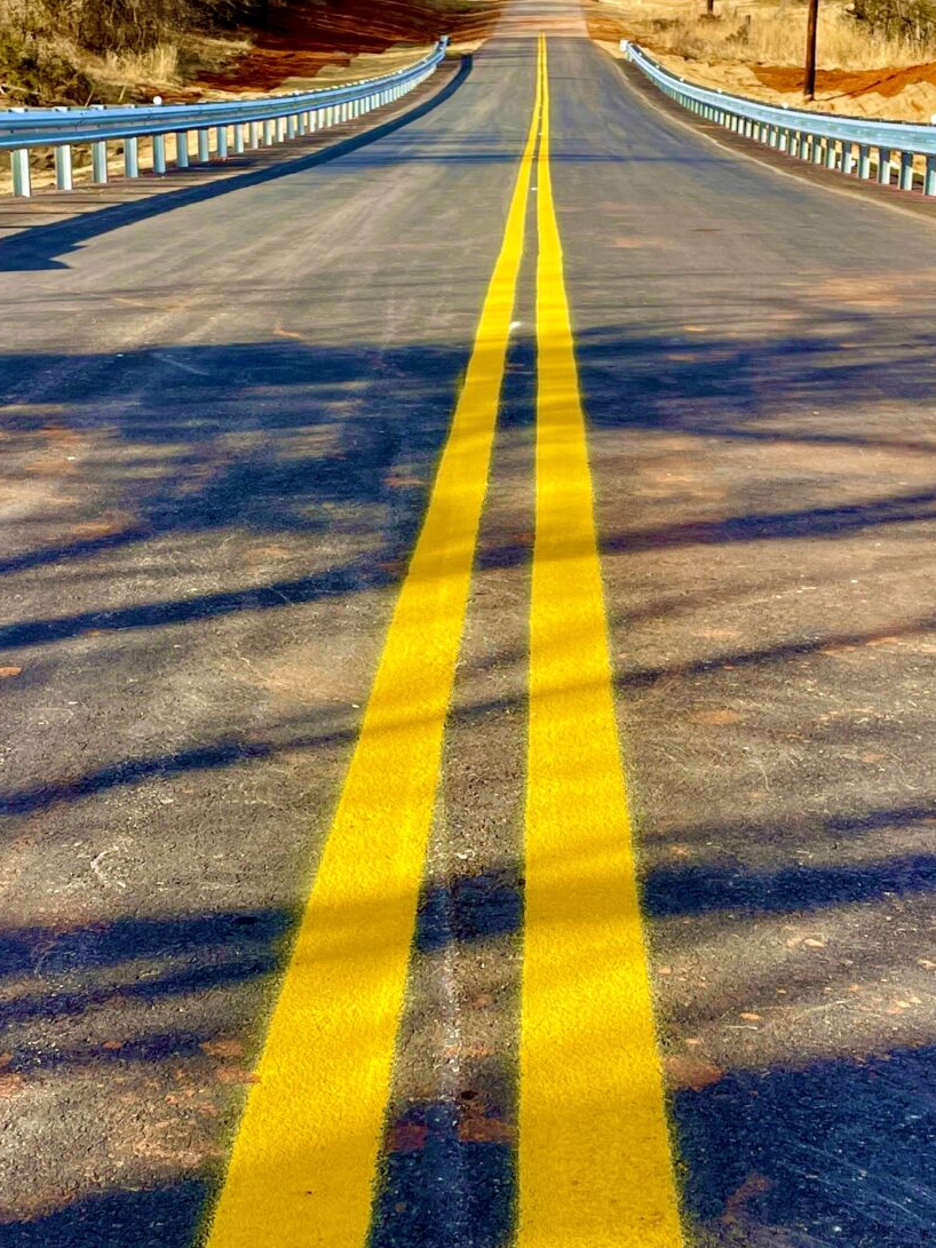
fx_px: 2200
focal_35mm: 61
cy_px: 652
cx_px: 483
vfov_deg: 31.7
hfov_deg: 24.0
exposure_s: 1/1642
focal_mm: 4.2
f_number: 1.6
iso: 32
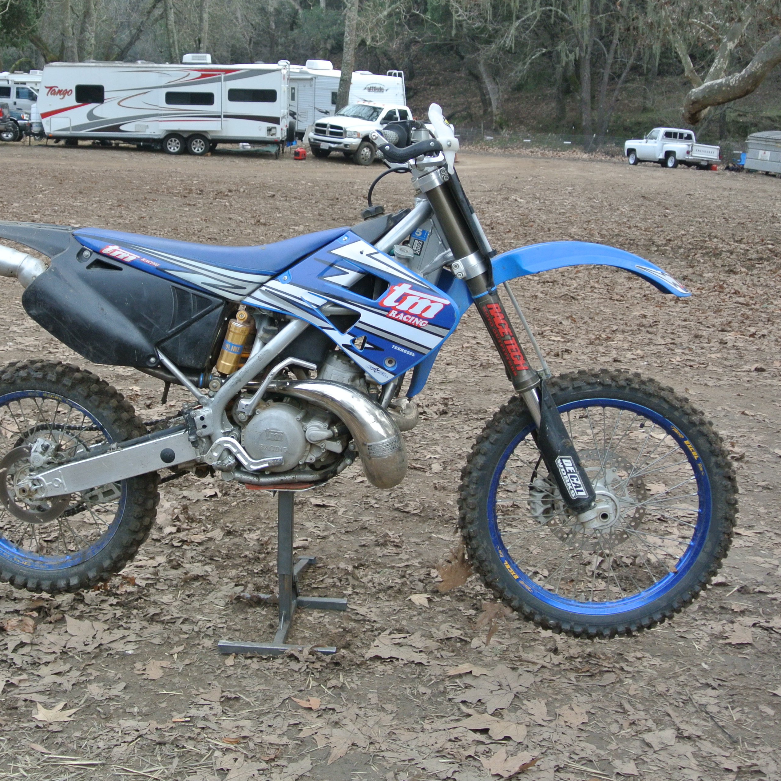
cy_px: 389
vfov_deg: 35.4
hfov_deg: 35.2
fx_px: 1225
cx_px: 299
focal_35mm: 48
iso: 400
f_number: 4
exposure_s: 1/100
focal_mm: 14
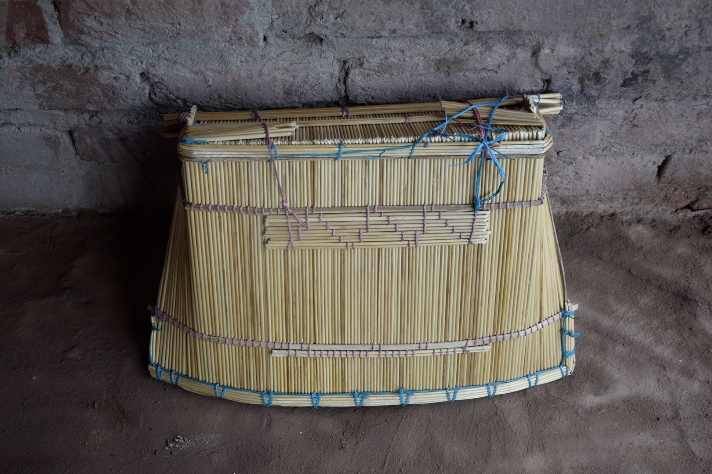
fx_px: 949
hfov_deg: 41.1
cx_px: 356
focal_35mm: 48
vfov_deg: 28.1
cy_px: 237
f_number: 5.6
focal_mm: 32
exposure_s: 1/125
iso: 400
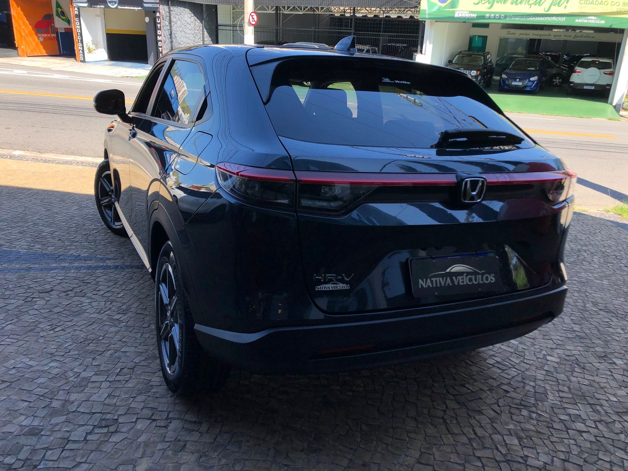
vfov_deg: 49.7
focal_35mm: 28
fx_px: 508
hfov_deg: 63.4
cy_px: 236
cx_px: 314
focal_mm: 4
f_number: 1.8
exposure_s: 1/783
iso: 20
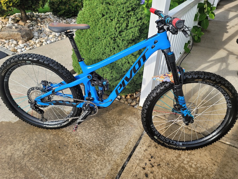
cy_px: 90
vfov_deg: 54.9
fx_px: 172
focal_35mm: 25
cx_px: 119
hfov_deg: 69.4
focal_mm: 7
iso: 20
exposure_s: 1/215
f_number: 1.8
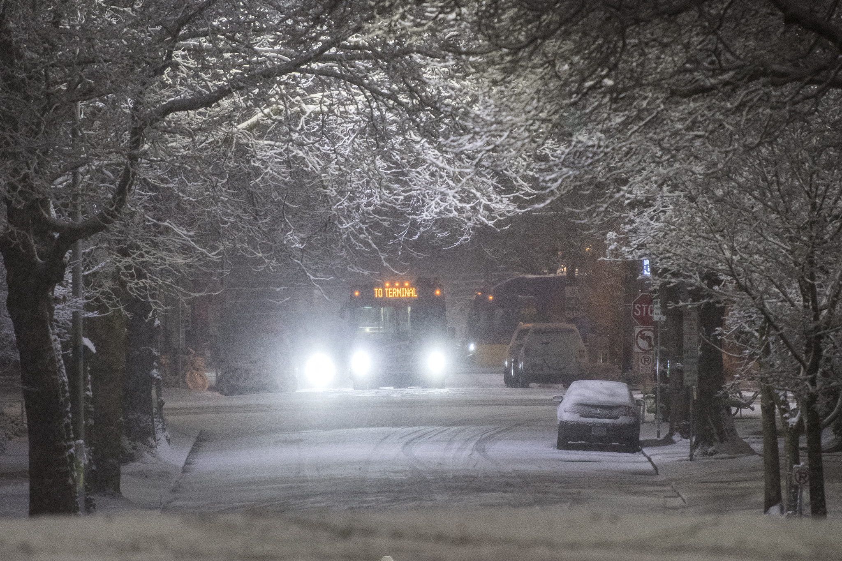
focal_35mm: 300
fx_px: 7016
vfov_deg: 4.6
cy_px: 280
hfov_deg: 6.9
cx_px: 421
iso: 2000
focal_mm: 200
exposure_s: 1/160
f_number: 2.8
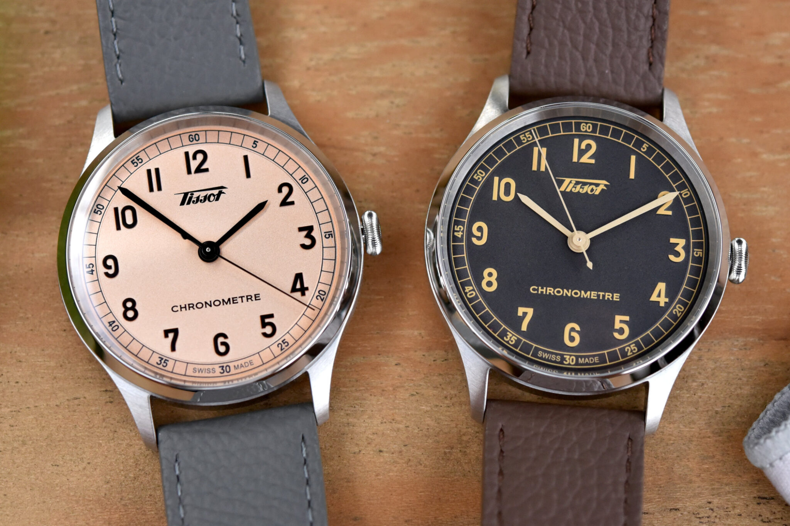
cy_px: 263
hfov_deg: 33.4
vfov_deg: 22.6
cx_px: 395
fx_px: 1316
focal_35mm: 60
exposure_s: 1/3200
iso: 2000
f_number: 5.6
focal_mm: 60
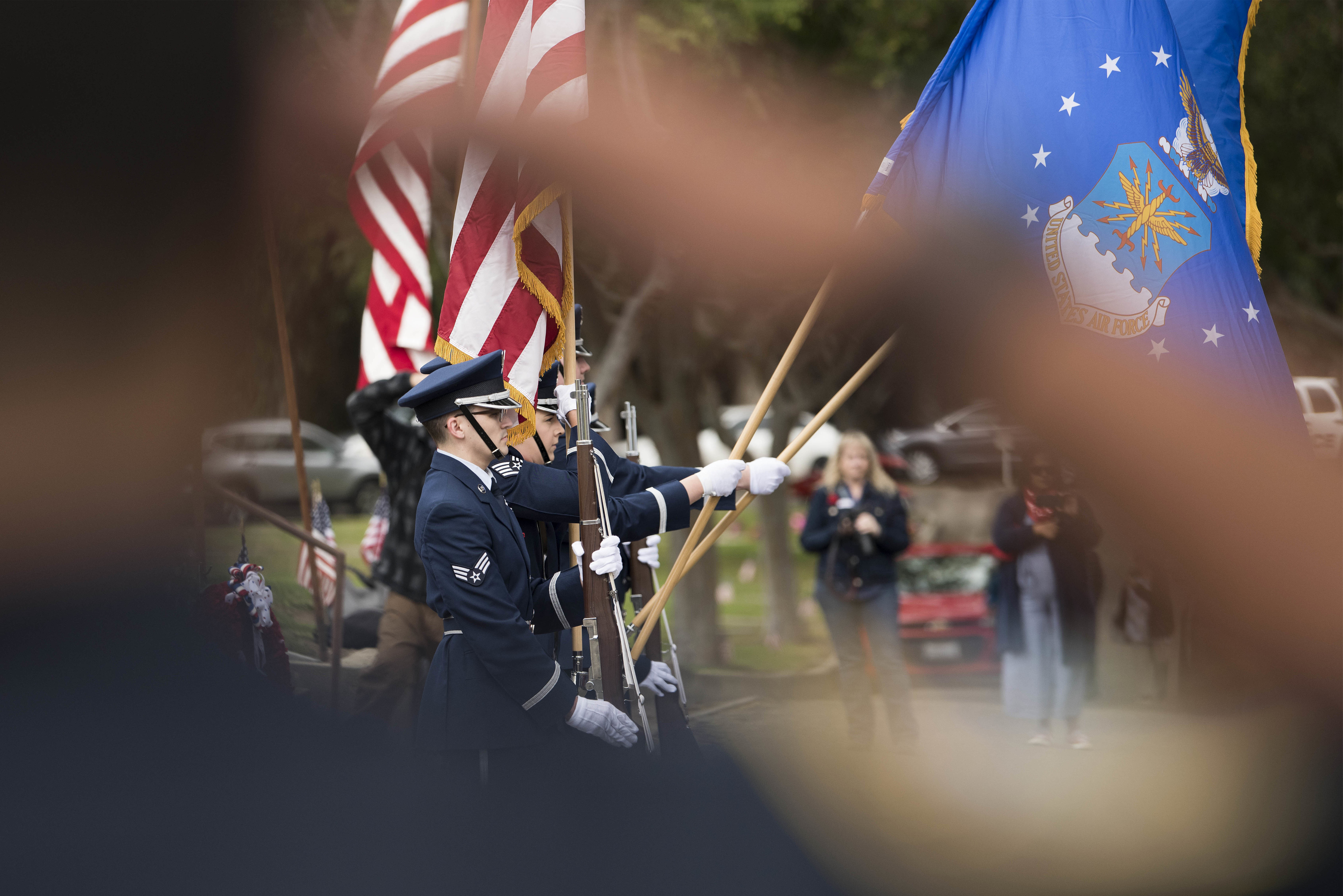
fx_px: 5784
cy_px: 448
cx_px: 672
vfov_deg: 8.9
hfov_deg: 13.2
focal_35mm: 155
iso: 250
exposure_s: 1/1600
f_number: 3.2
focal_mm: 155
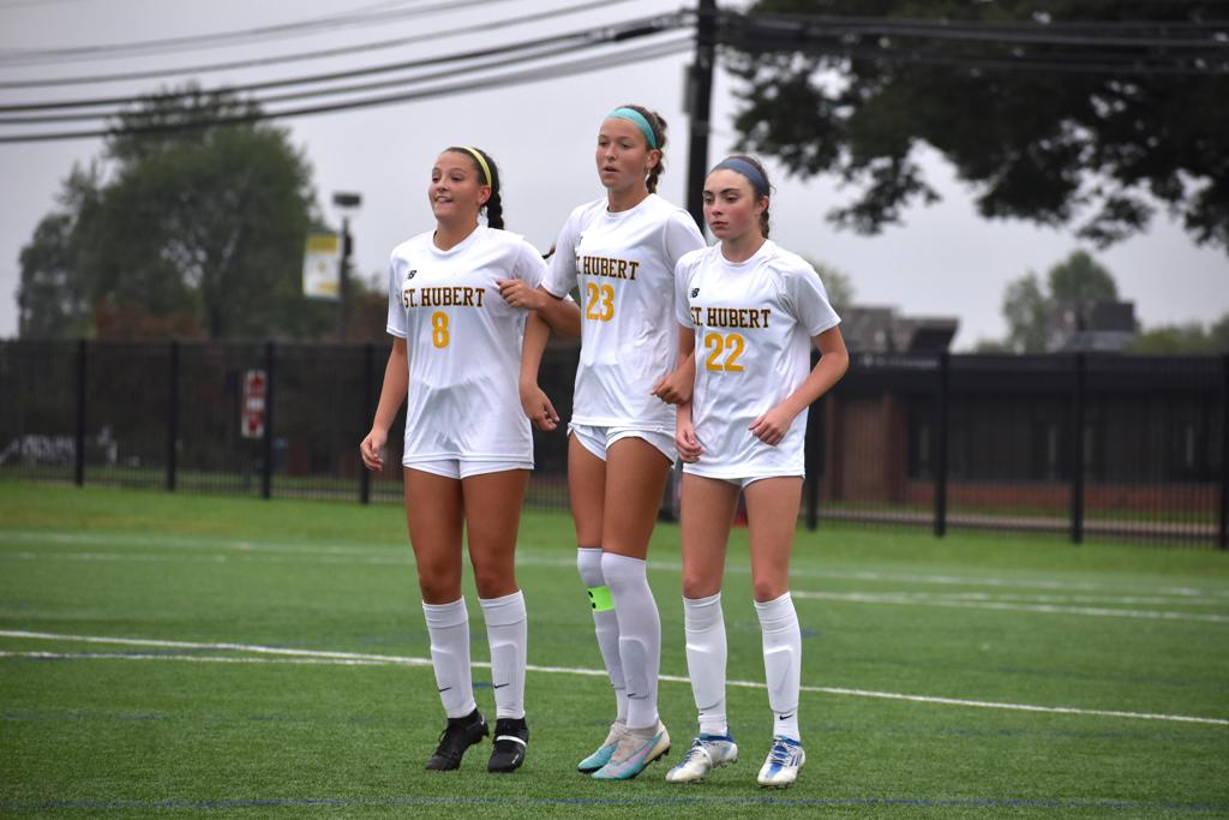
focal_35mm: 218
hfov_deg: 9.5
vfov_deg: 6.3
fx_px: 7426
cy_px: 410
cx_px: 614
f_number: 4.8
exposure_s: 1/800
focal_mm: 145
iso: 800
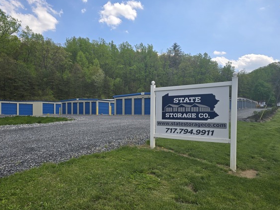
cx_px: 136
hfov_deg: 67.3
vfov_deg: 53.0
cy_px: 113
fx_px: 210
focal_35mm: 26
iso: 12
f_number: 1.7
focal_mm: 6.3
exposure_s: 1/553
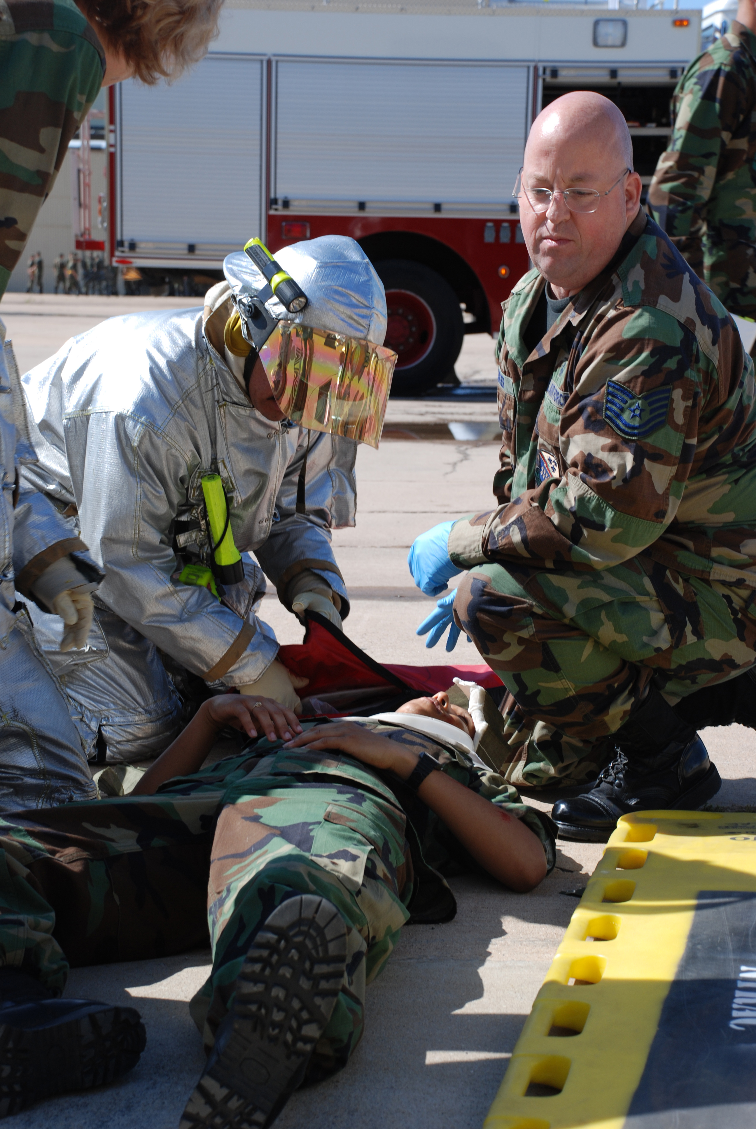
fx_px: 2450
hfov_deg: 17.5
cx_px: 378
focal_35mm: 78
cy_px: 564
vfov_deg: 26.0
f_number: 7.1
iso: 100
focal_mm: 52
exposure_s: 1/200
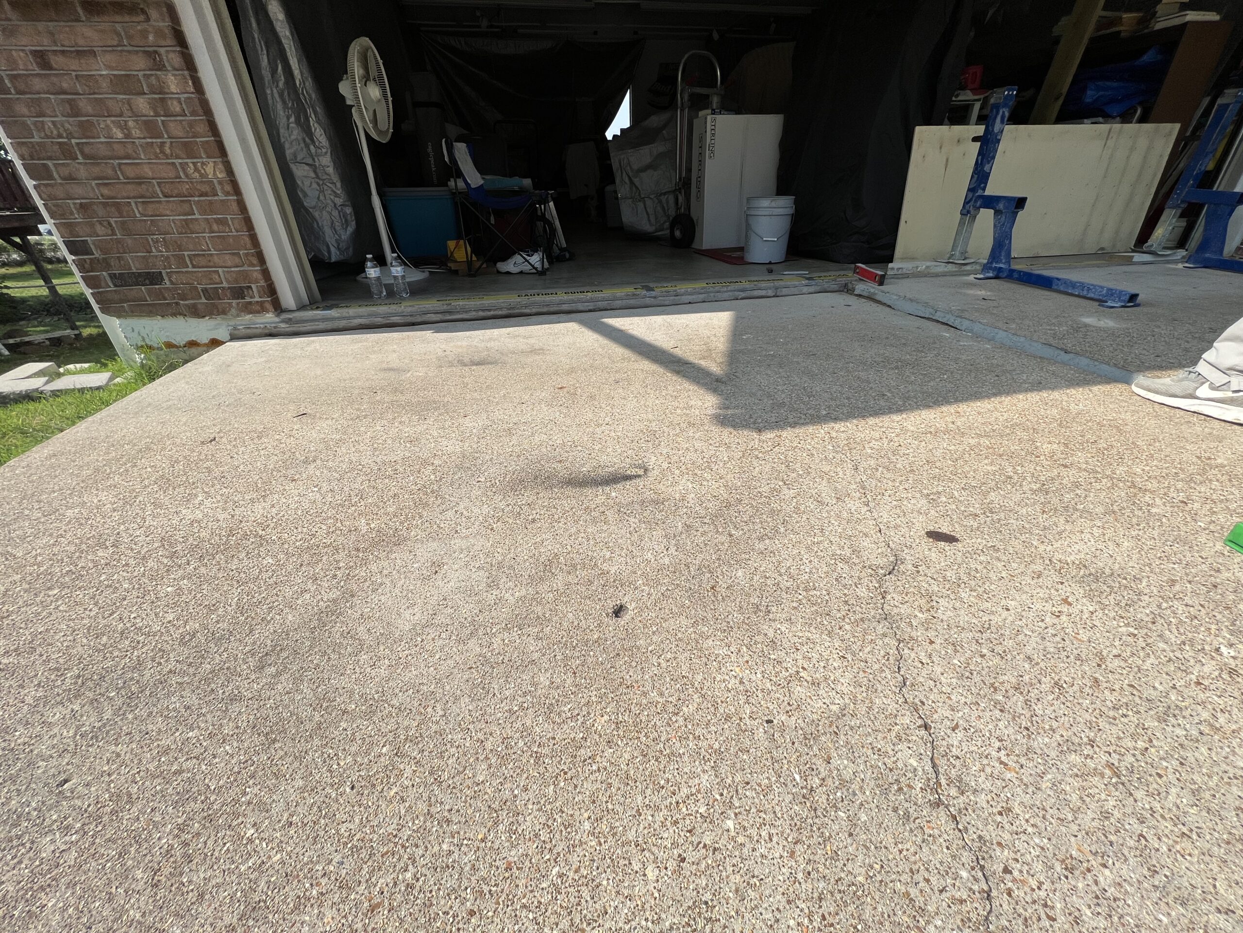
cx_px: 622
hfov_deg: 106.2
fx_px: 467
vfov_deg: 89.9
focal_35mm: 13
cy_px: 466
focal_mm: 1.57
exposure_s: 1/1845
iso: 32
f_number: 1.8
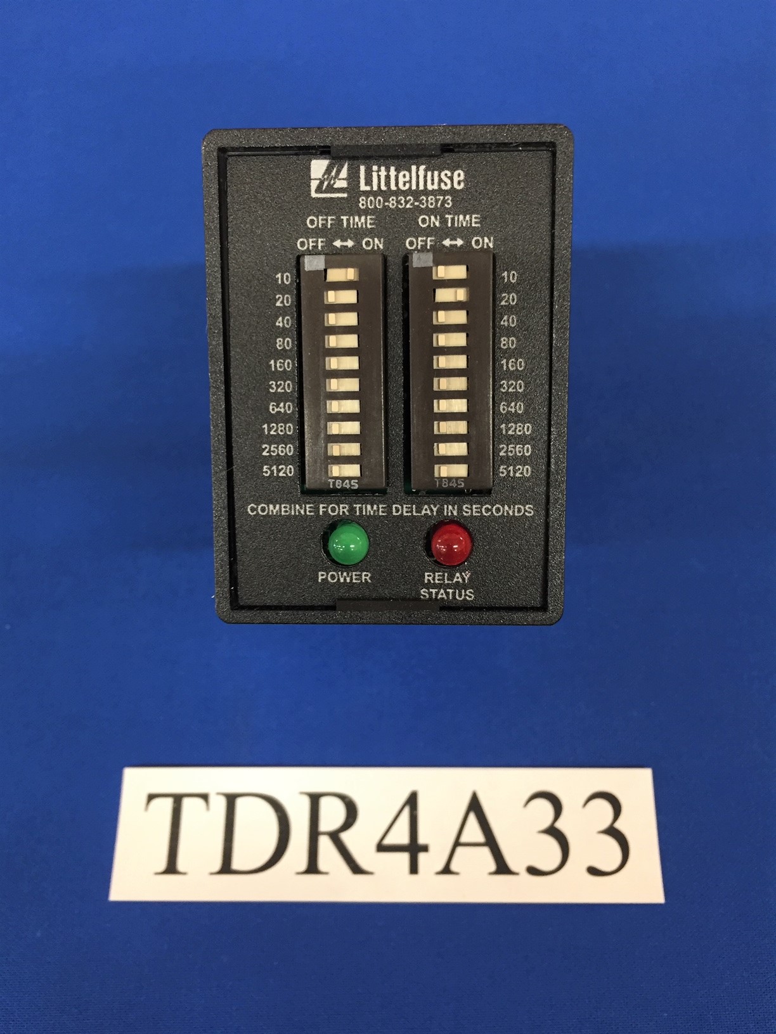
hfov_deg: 48.2
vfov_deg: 61.7
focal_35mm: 29
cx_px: 388
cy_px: 517
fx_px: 867
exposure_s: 1/30
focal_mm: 4.15
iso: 125
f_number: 2.2
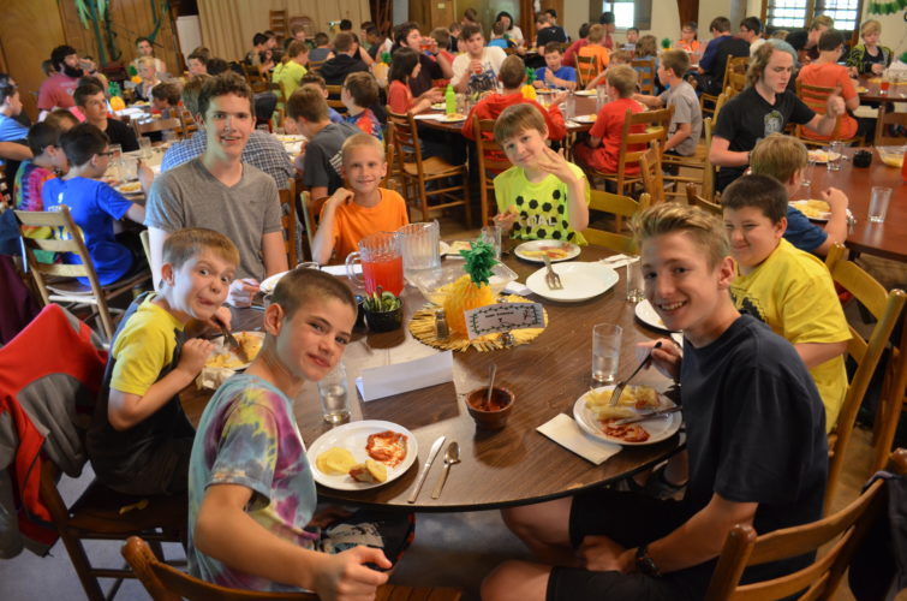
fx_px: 679
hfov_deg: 67.5
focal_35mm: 27
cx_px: 454
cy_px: 300
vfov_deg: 47.7
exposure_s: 1/15
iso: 900
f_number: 4
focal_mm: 18
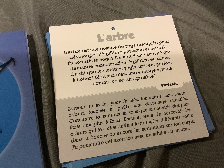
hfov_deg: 58.4
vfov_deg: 45.4
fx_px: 201
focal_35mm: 31
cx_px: 112
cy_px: 84
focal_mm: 3.3
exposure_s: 1/33
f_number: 2.4
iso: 400
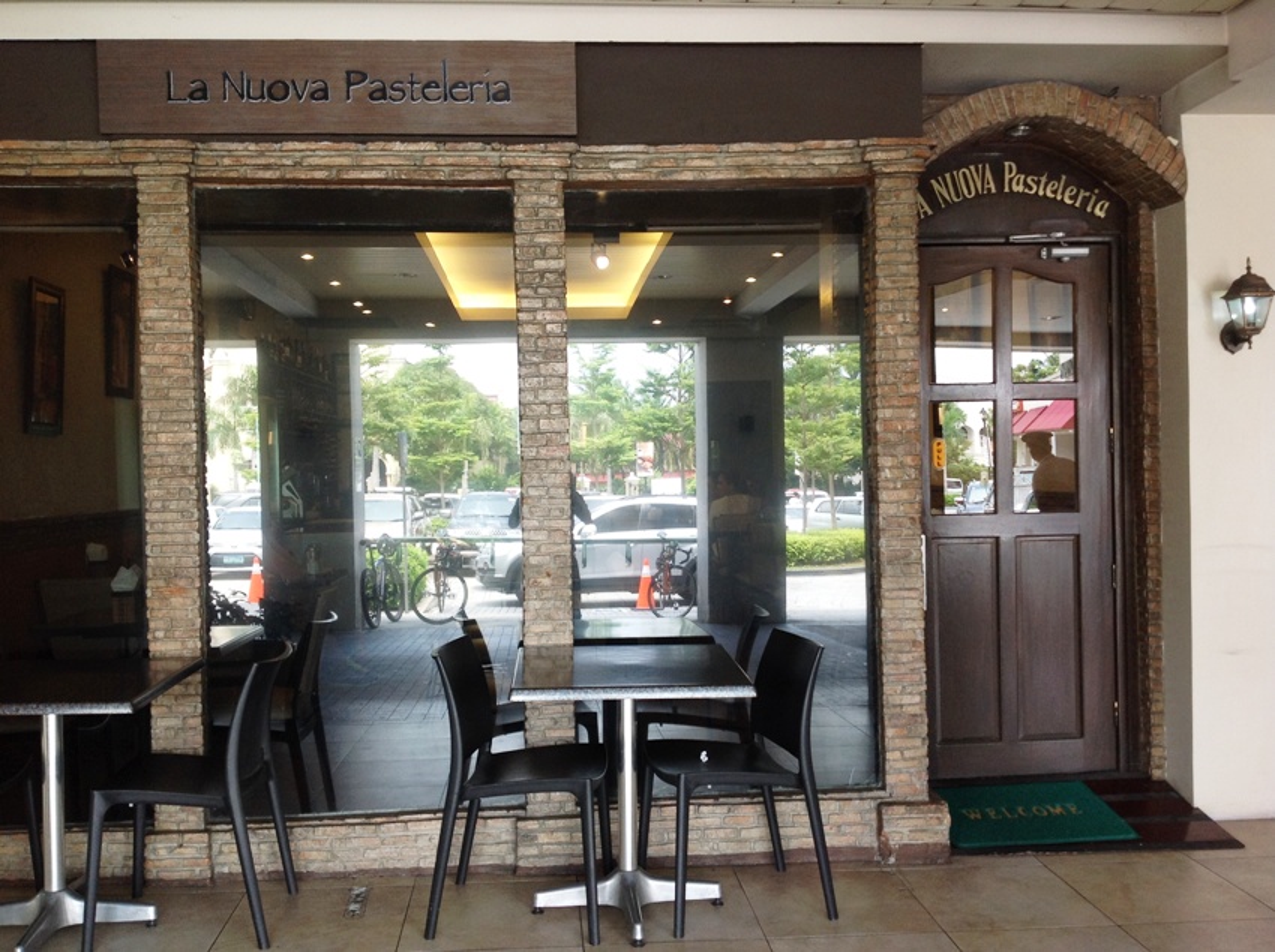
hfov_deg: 52.7
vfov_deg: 40.6
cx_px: 638
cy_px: 476
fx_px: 1287
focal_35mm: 35
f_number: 2.4
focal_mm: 4.28
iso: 64
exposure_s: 1/30
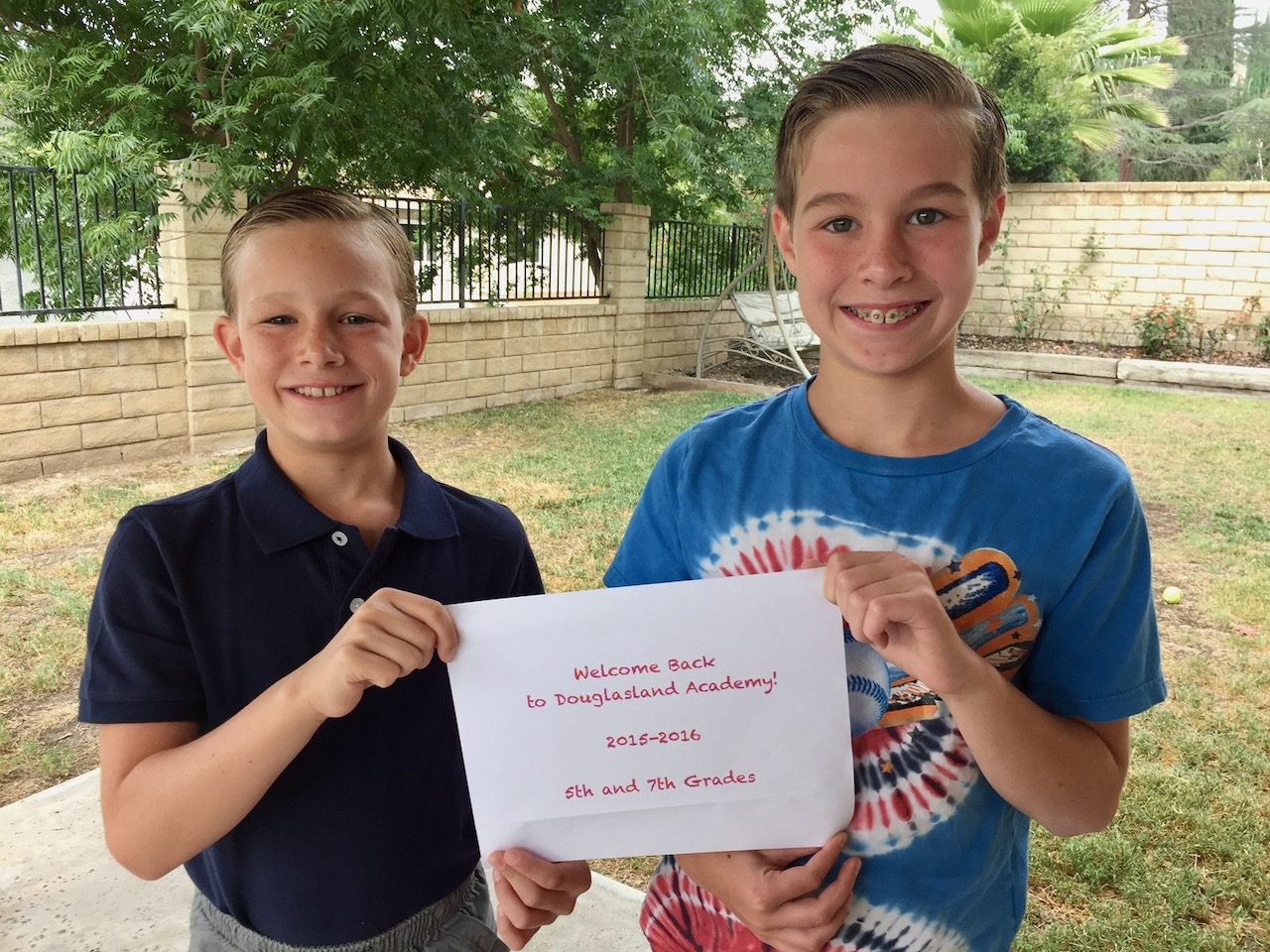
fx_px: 1064
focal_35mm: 29
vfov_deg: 48.2
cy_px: 476
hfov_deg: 61.7
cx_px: 635
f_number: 2.2
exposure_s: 1/60
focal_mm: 4.15
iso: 32
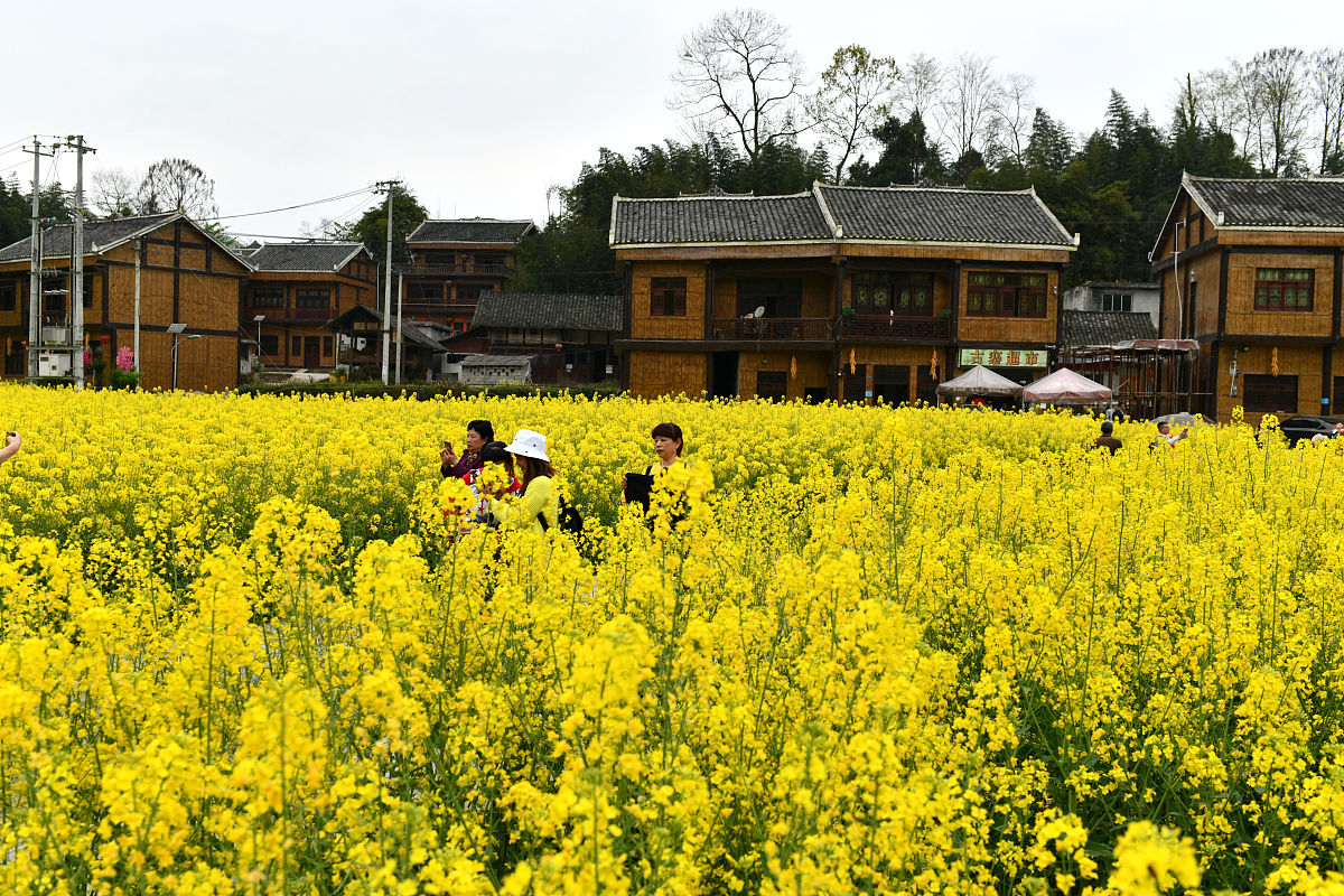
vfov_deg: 37.9
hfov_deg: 54.4
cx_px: 672
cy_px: 448
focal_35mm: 35
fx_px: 1307
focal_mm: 35
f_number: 6.3
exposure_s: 1/125
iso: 160
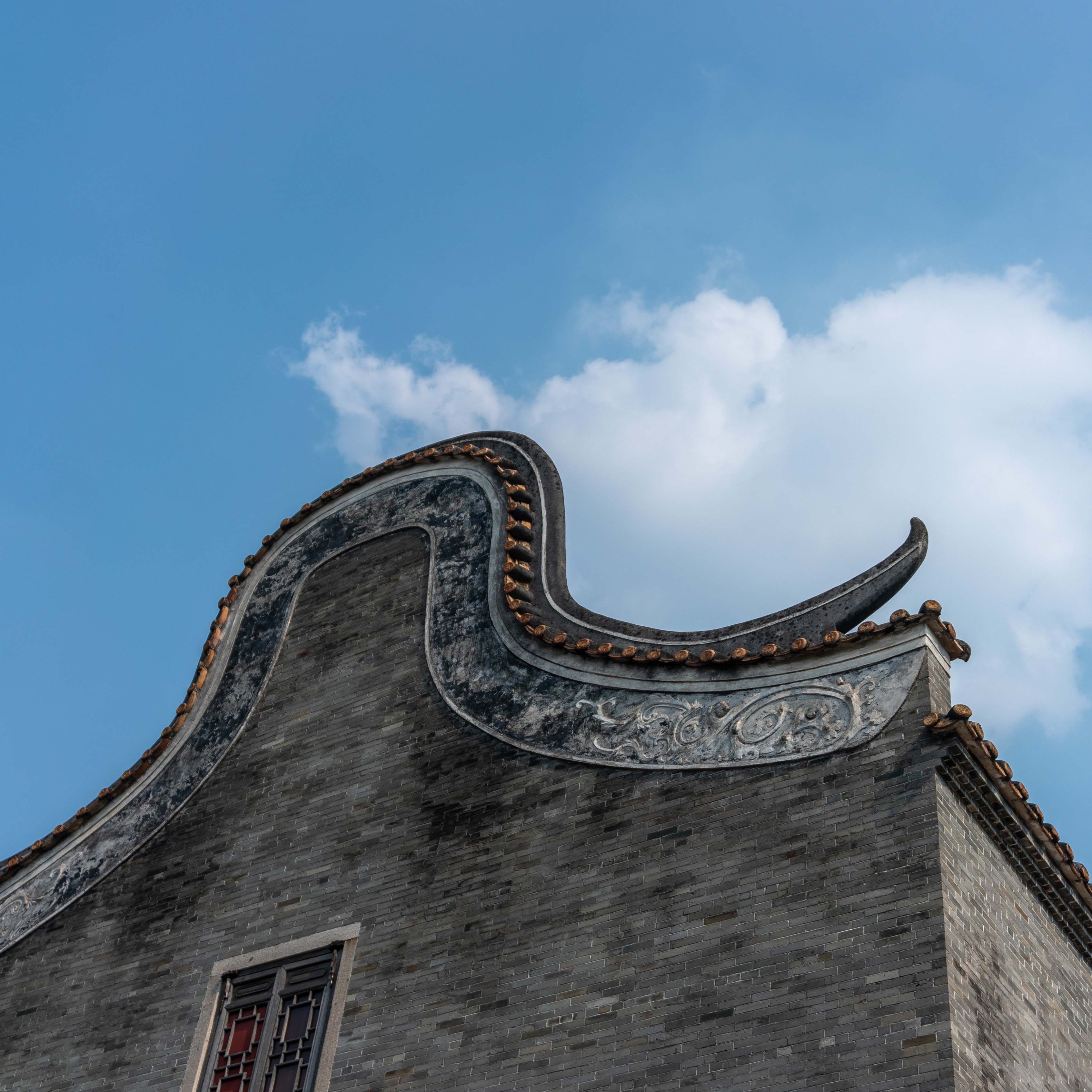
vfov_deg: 35.4
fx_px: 1713
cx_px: 619
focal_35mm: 48
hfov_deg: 35.3
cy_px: 541
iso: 100
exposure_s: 1/1000
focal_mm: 25
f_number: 5
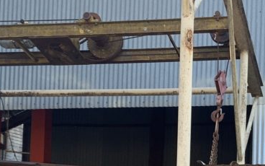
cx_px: 224
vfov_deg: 10.8
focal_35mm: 115
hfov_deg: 17.9
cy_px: 282
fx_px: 831
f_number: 1.8
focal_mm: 4.25
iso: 25
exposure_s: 1/170
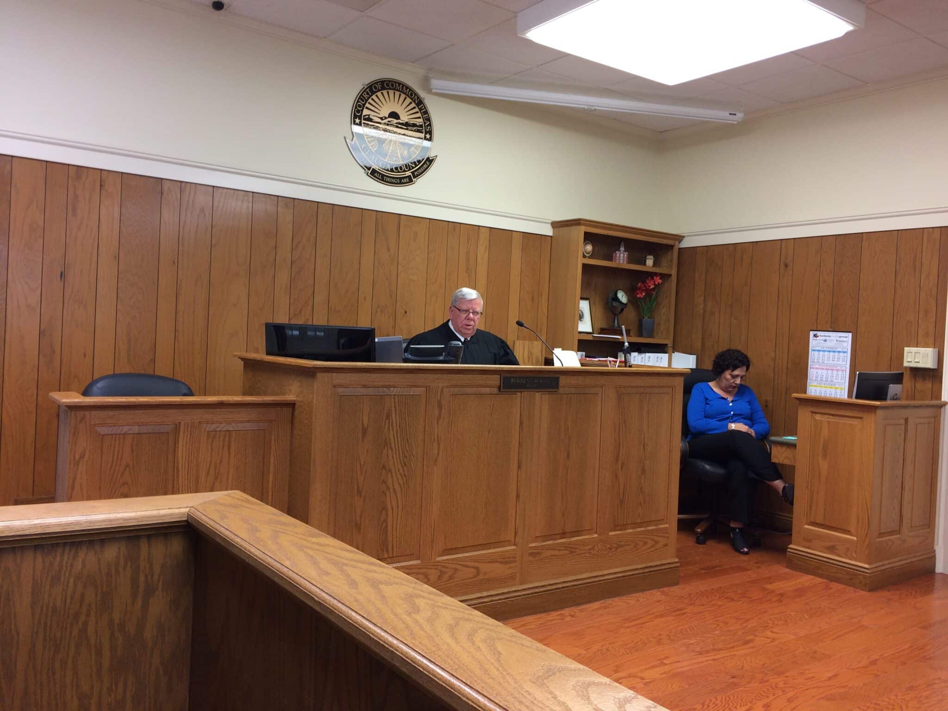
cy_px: 356
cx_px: 474
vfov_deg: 48.2
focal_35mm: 29
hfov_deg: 61.7
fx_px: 794
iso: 64
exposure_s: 1/30
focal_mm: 4.15
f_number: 2.2
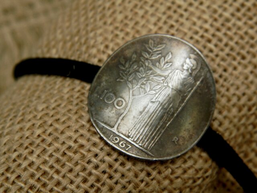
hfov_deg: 23.8
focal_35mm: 82
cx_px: 128
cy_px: 96
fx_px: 609
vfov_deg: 18.0
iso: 125
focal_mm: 14.6
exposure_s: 1/160
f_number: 4.2
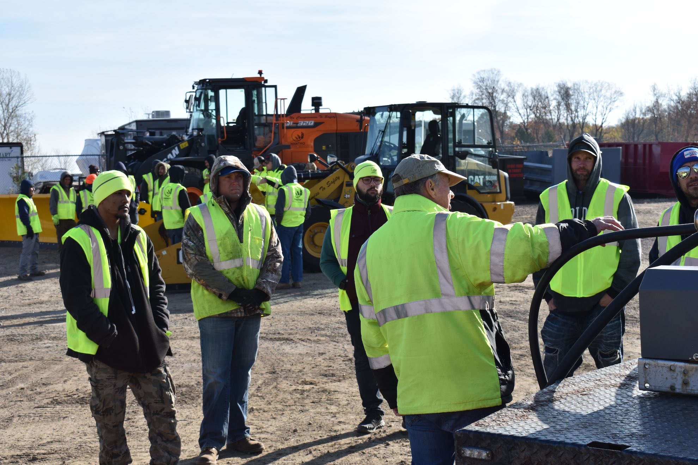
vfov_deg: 22.6
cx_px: 349
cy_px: 232
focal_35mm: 60
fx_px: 1163
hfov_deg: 33.4
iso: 200
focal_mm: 40
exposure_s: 1/400
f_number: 10
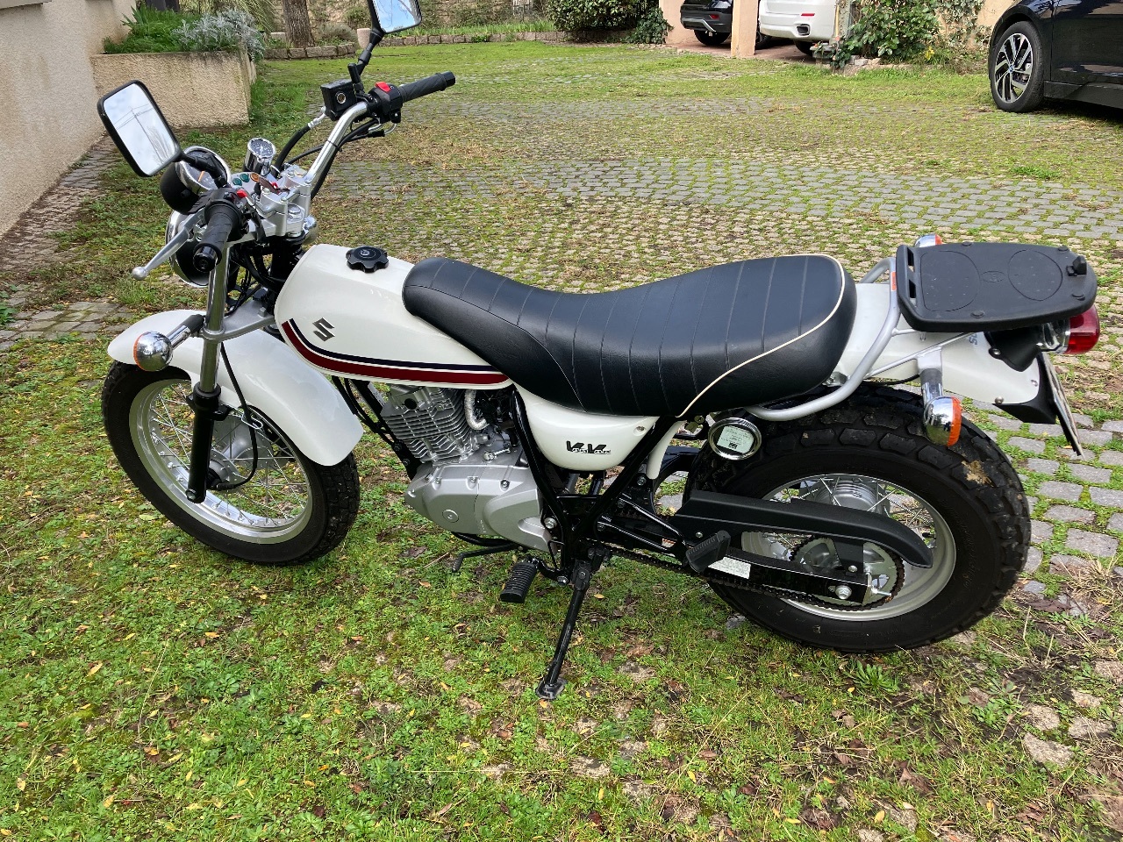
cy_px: 421
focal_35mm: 28
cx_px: 562
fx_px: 908
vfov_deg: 49.7
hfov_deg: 63.4
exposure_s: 1/392
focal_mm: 3.99
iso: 32
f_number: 1.8
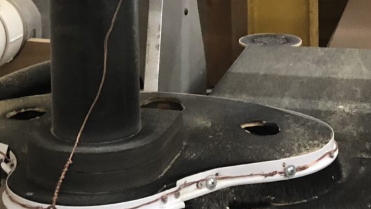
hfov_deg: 19.1
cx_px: 184
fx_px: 1102
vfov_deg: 10.4
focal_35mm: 112
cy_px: -128
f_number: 1.8
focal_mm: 3.99
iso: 64
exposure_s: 1/15
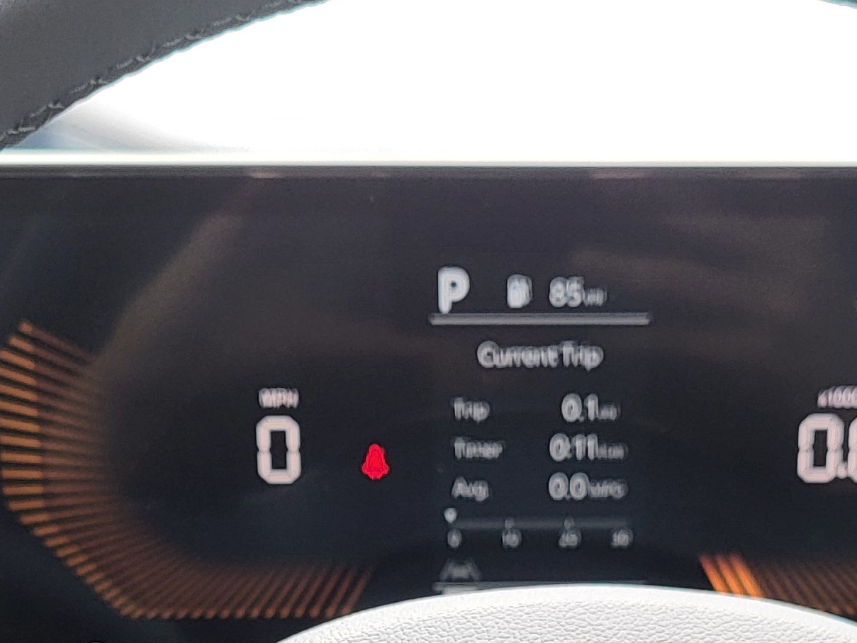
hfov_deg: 22.7
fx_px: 2129
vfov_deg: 15.8
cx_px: 479
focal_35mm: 86
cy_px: 961
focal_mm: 5.4
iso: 50
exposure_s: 1/120
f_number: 1.8
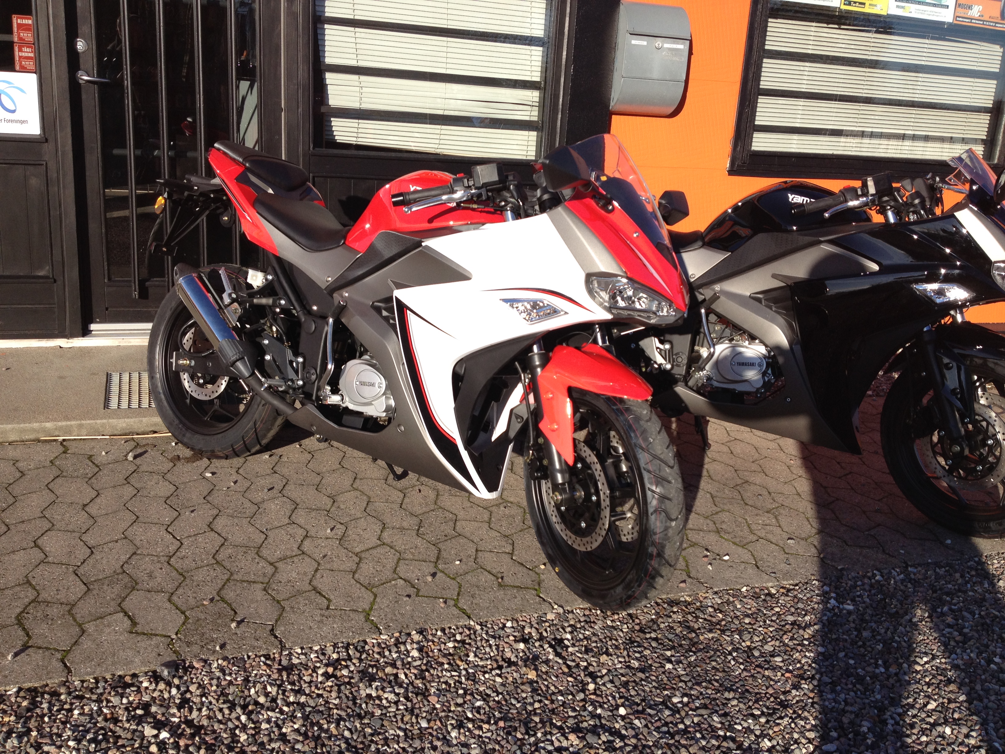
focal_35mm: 35
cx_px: 502
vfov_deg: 40.7
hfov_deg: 52.6
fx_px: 1016
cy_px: 377
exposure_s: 1/1126
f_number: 2.4
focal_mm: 4.28
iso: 50
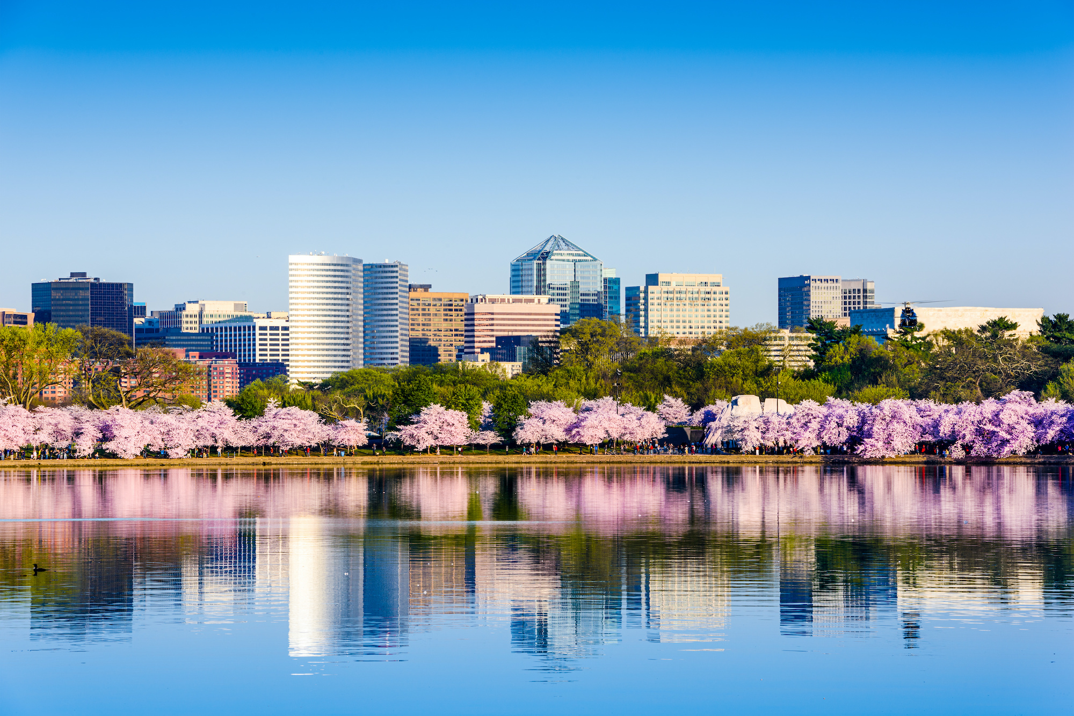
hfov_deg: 11.1
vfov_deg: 7.4
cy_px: 358
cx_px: 537
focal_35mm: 185
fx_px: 5518
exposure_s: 1/20
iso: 64
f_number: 16
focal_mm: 185
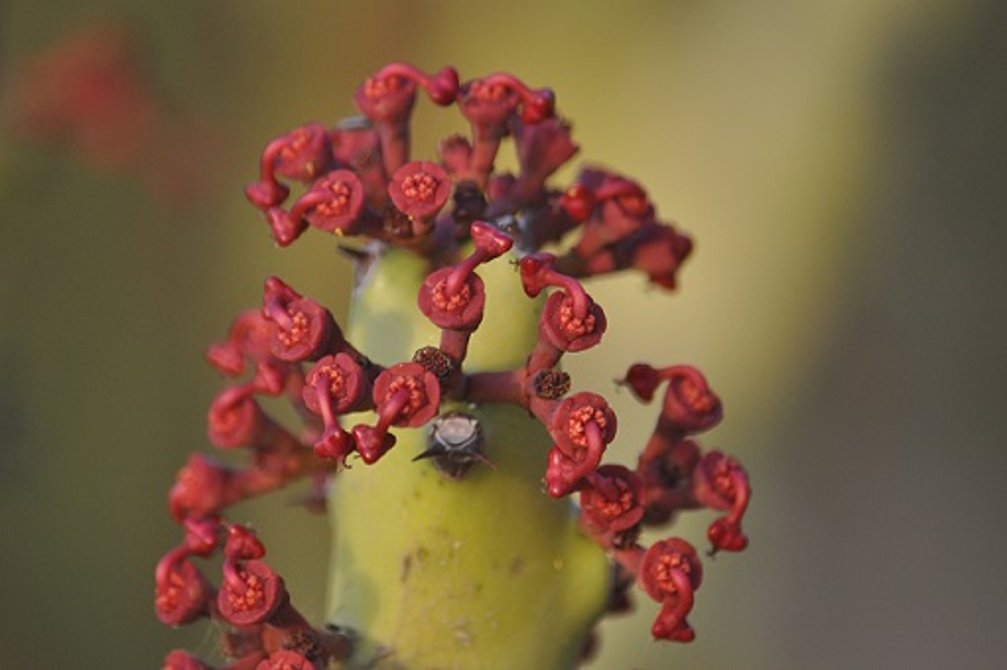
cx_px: 504
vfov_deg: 3.1
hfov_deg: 4.6
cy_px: 335
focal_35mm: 450
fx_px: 12579
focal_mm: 300
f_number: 5.6
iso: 640
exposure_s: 1/320
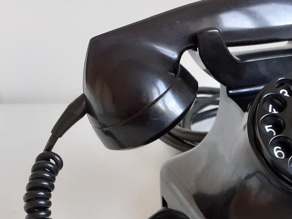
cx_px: 323
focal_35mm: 60
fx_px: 506
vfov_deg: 24.0
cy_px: 180
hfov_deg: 29.0
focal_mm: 3.6
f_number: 1.9
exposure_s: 1/50
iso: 125
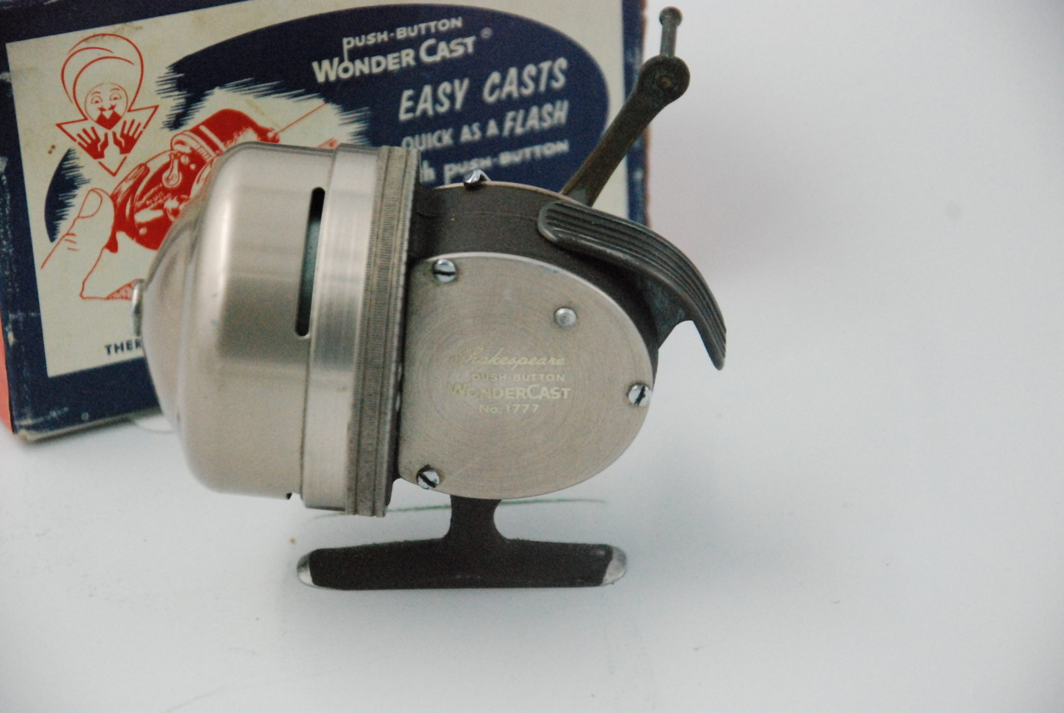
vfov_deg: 8.7
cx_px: 532
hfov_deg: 13.0
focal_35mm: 158
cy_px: 356
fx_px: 4661
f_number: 6.3
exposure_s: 1/640
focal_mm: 105
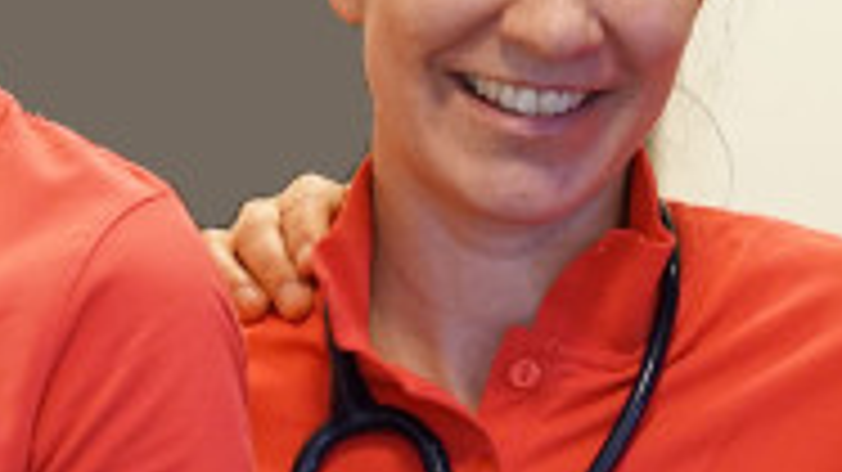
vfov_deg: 3.8
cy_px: 465
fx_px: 7052
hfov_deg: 6.8
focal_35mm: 316
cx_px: 239
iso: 1600
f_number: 2.8
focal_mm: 55
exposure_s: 1/160
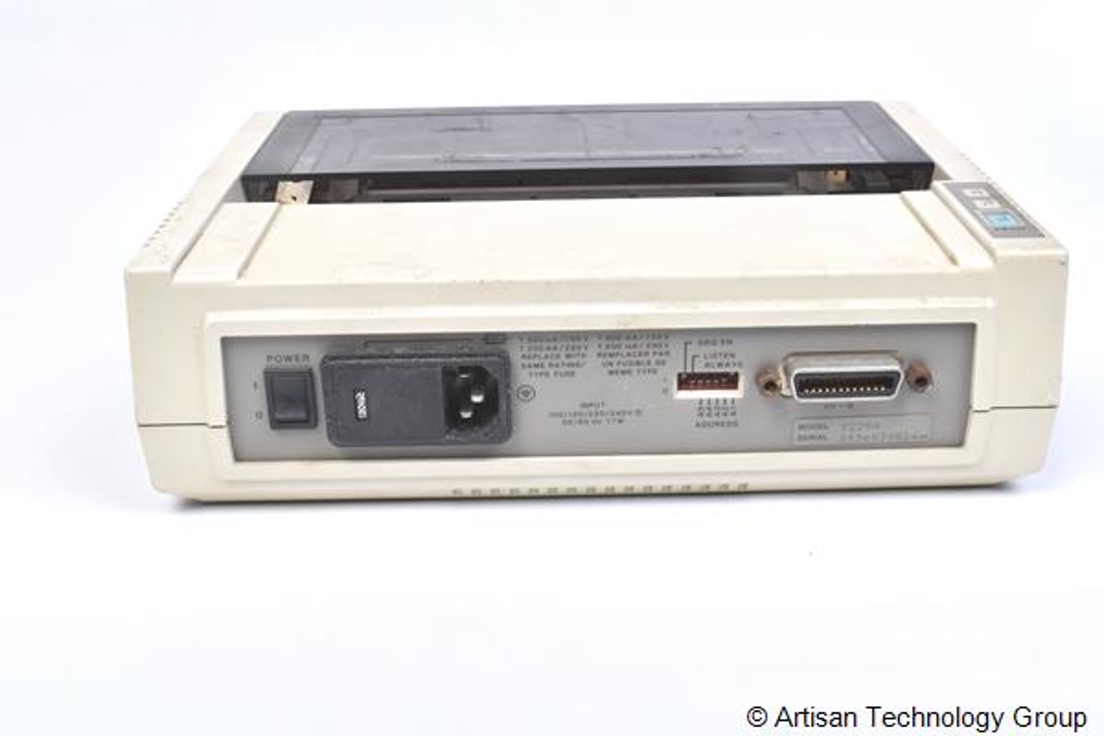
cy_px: 368
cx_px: 552
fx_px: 920
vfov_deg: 43.6
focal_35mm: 30
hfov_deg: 61.9
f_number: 16
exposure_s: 1/200
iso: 200
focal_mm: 20
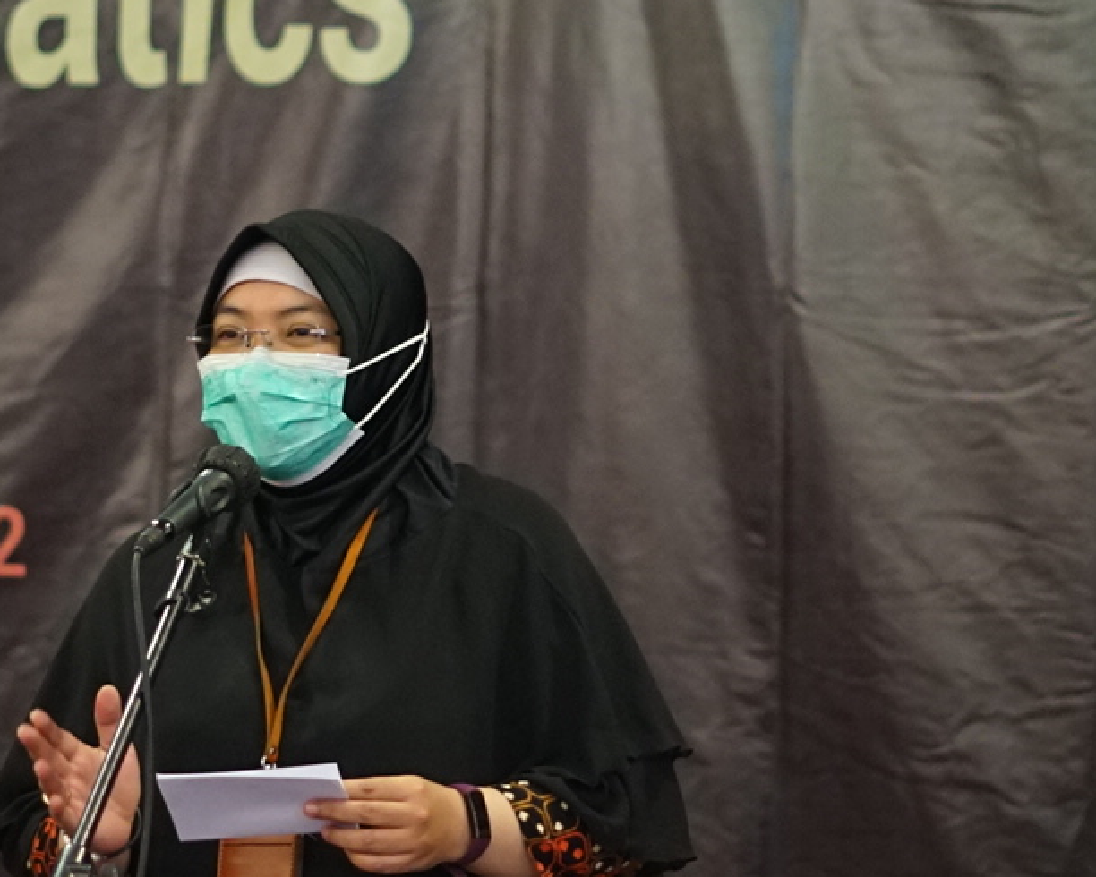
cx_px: 546
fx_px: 6035
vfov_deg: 8.3
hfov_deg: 10.4
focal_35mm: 186
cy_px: 376
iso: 1600
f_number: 1.8
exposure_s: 1/125
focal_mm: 50
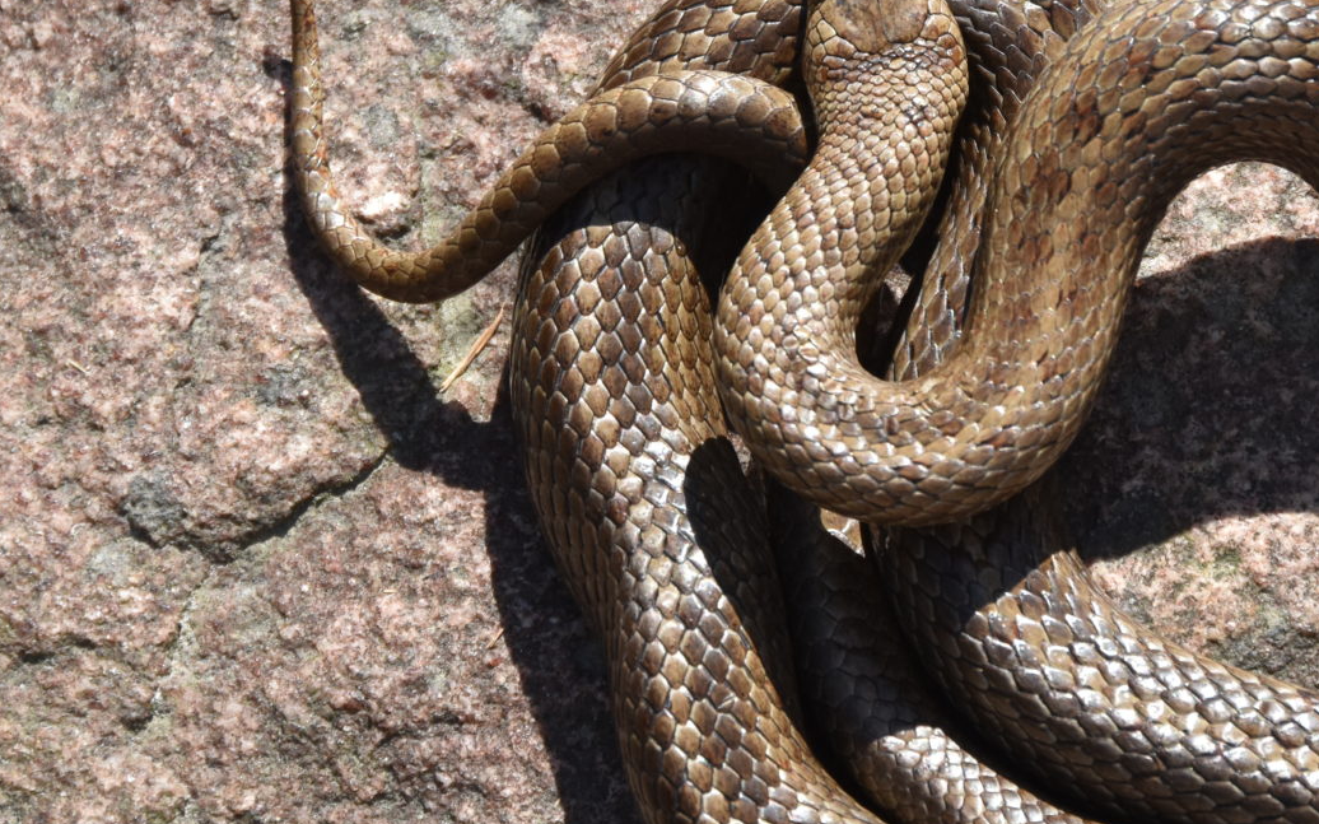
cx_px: 949
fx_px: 14124
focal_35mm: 393
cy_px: 323
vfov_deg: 3.3
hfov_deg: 5.3
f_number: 10
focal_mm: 130
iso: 400
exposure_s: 1/640
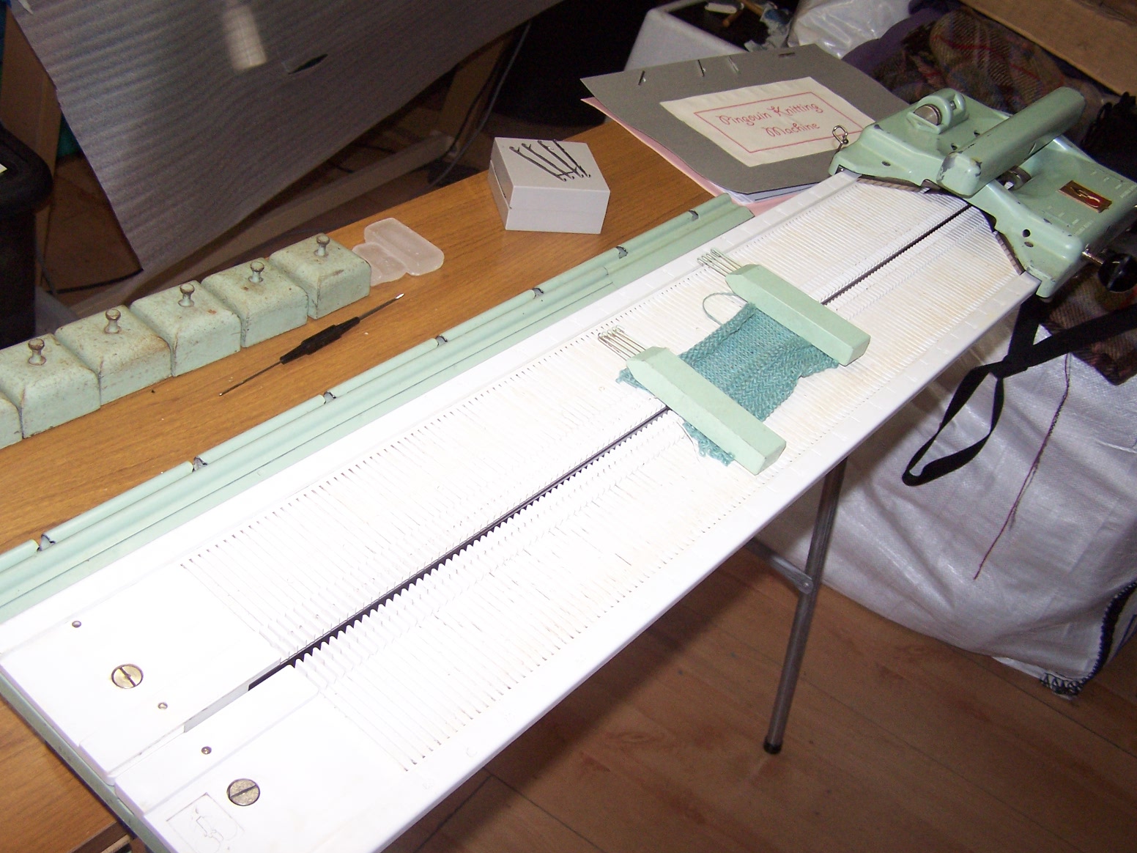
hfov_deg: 49.0
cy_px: 426
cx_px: 568
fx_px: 1248
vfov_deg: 37.7
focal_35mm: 38
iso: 140
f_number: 2.8
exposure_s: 1/60
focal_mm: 6.3
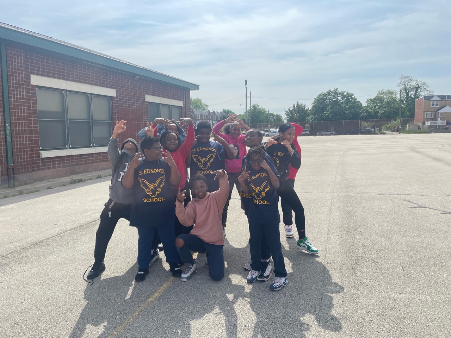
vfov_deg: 53.1
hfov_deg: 67.3
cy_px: 169
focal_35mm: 26
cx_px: 226
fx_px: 339
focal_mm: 4.2
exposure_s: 1/4132
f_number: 1.6
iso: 32
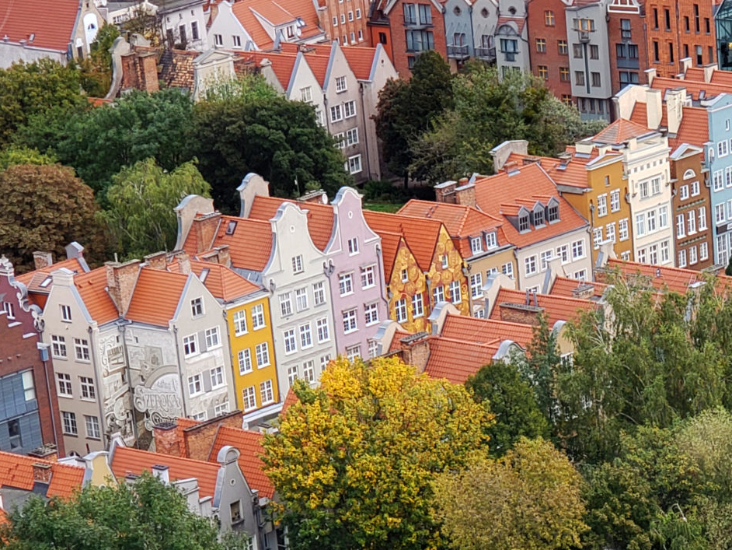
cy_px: 553
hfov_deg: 17.1
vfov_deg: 12.9
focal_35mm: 113
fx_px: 2390
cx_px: 706
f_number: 2.4
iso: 32
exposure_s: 1/70
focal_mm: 6
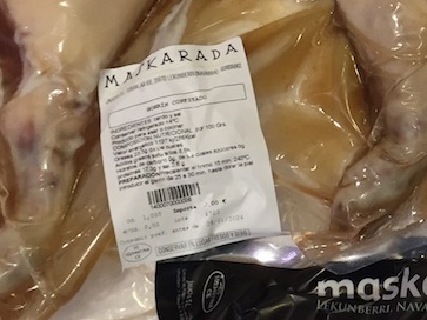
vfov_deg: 15.4
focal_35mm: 96
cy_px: 125
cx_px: 569
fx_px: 1184
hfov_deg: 18.8
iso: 50
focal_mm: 4.15
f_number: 2.2
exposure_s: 1/33
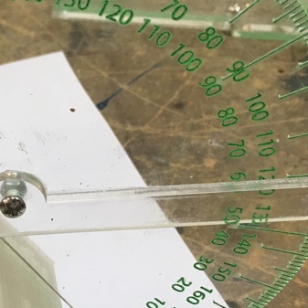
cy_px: 218
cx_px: -15
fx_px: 785
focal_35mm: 78
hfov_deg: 21.3
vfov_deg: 22.1
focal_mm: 4.15
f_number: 2.2
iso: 125
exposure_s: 1/33
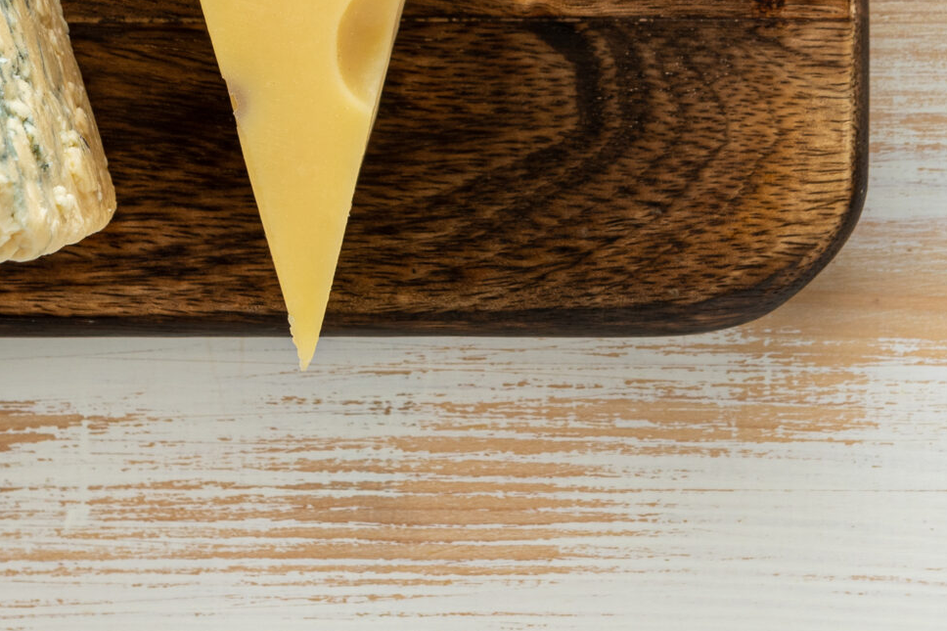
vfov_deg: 10.6
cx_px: 428
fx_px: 3340
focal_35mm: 127
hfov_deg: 16.1
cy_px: -194
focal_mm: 32
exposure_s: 1/250
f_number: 9
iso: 100
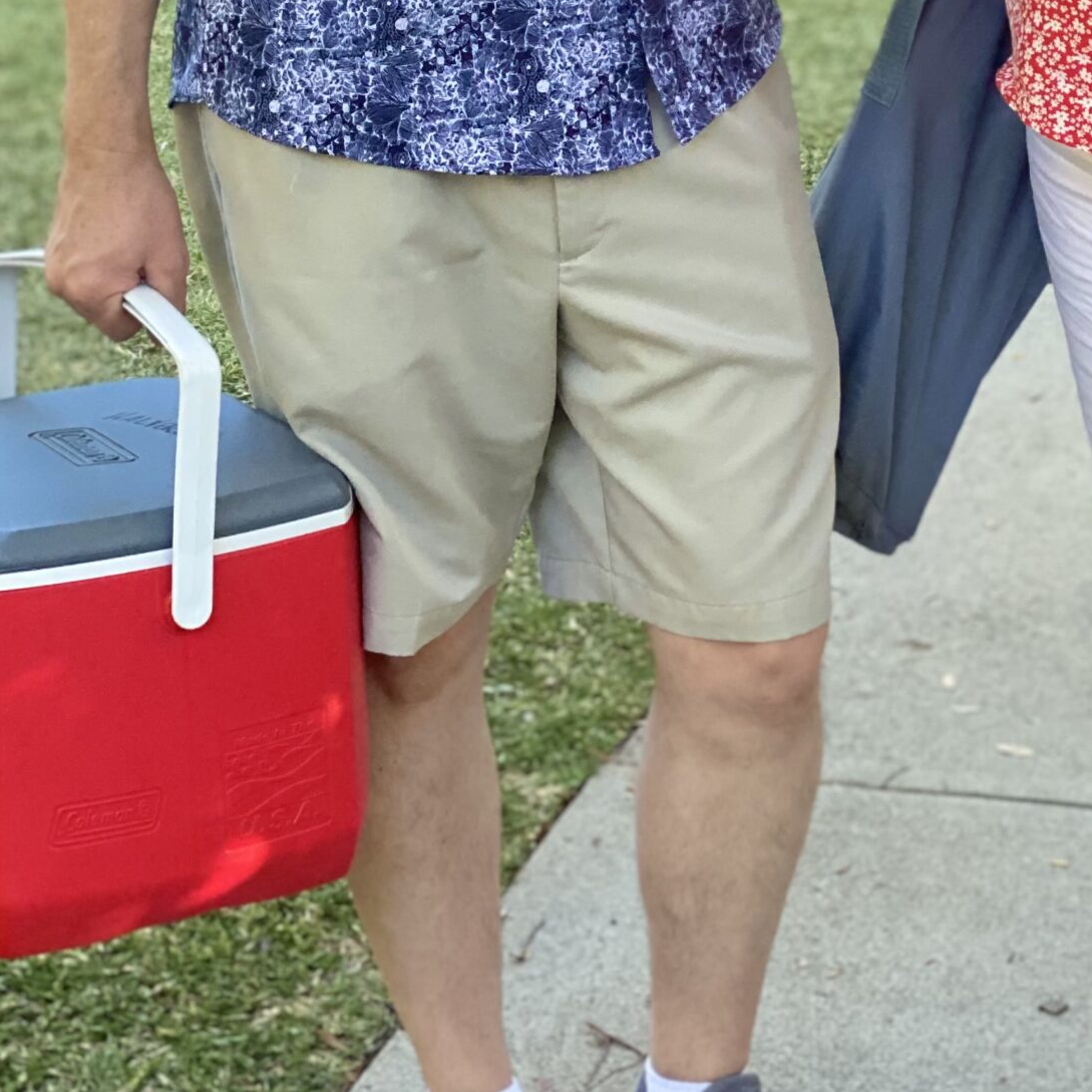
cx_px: 800
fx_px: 3855
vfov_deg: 15.6
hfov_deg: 16.1
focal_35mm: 108
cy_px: -163
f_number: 2
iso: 64
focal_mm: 6
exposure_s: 1/122
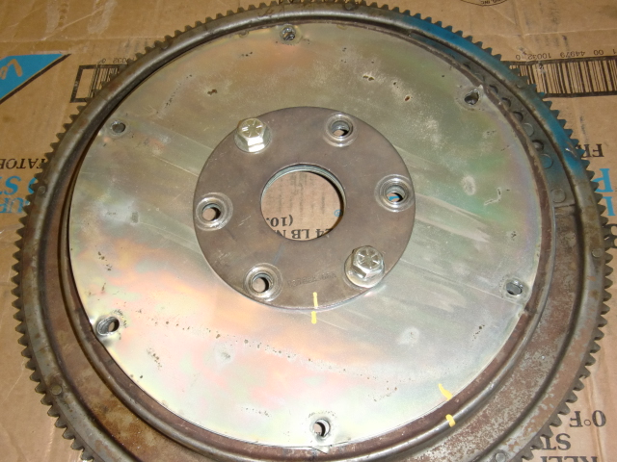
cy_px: 231
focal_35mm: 38
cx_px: 308
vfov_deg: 37.7
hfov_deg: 49.0
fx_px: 677
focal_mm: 6.66
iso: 125
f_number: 3.9
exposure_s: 1/60
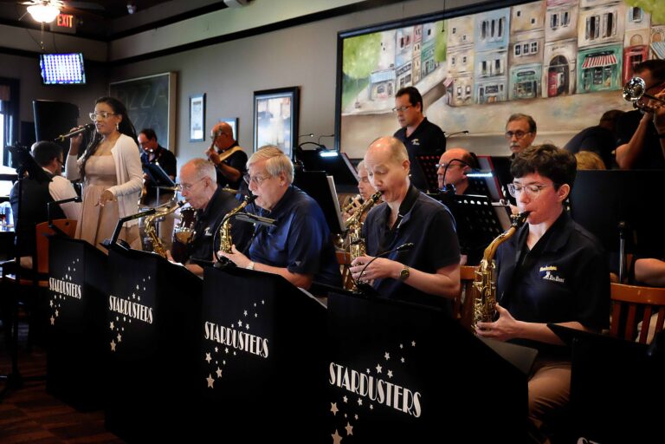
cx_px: 332
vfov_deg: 33.4
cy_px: 222
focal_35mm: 40
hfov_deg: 48.5
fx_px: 739
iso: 6400
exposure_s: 1/85
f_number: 3.2
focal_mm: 26.5
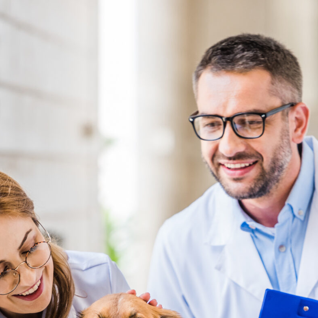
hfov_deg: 3.6
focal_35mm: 486
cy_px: 360
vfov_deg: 3.6
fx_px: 5051
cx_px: 222
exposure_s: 1/250
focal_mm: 175
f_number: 3.2
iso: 200
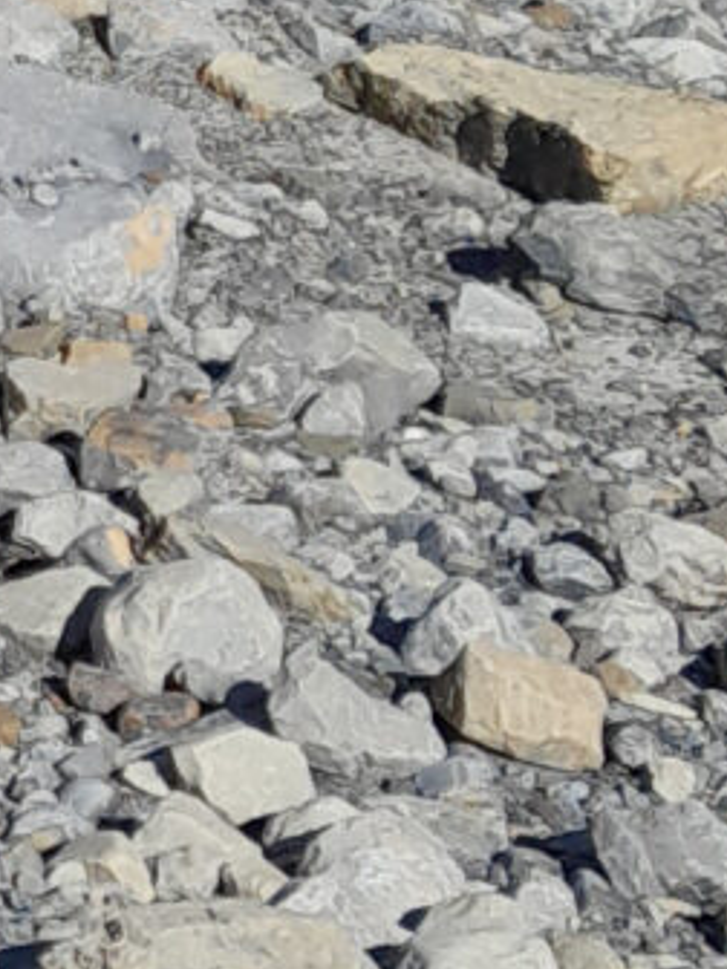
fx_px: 5544
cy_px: -502
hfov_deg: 6.4
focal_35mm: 198
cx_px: -1953
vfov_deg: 9.7
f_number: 1.8
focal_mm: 4
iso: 40
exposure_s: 1/3096
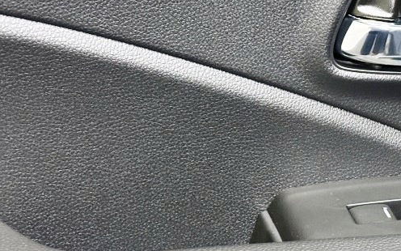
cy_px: 174
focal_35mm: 105
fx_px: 1147
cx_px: 355
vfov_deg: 12.4
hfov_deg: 19.5
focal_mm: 6.86
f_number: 1.78
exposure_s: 1/30
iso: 640
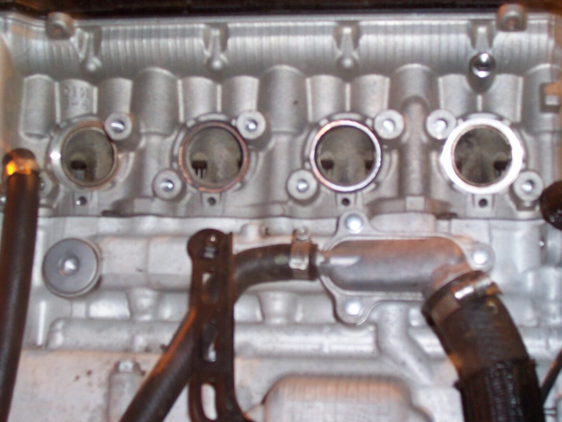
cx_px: 281
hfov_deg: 33.8
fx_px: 926
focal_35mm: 57
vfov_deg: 25.7
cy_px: 211
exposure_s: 1/2
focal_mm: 8.6
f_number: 3.4
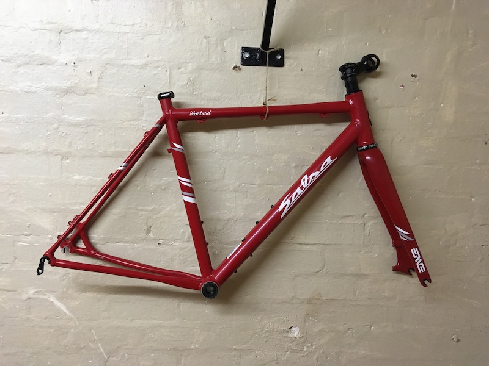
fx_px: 410
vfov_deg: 48.2
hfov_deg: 61.7
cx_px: 244
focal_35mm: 29
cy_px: 183
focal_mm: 4.15
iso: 200
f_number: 2.2
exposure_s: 1/33
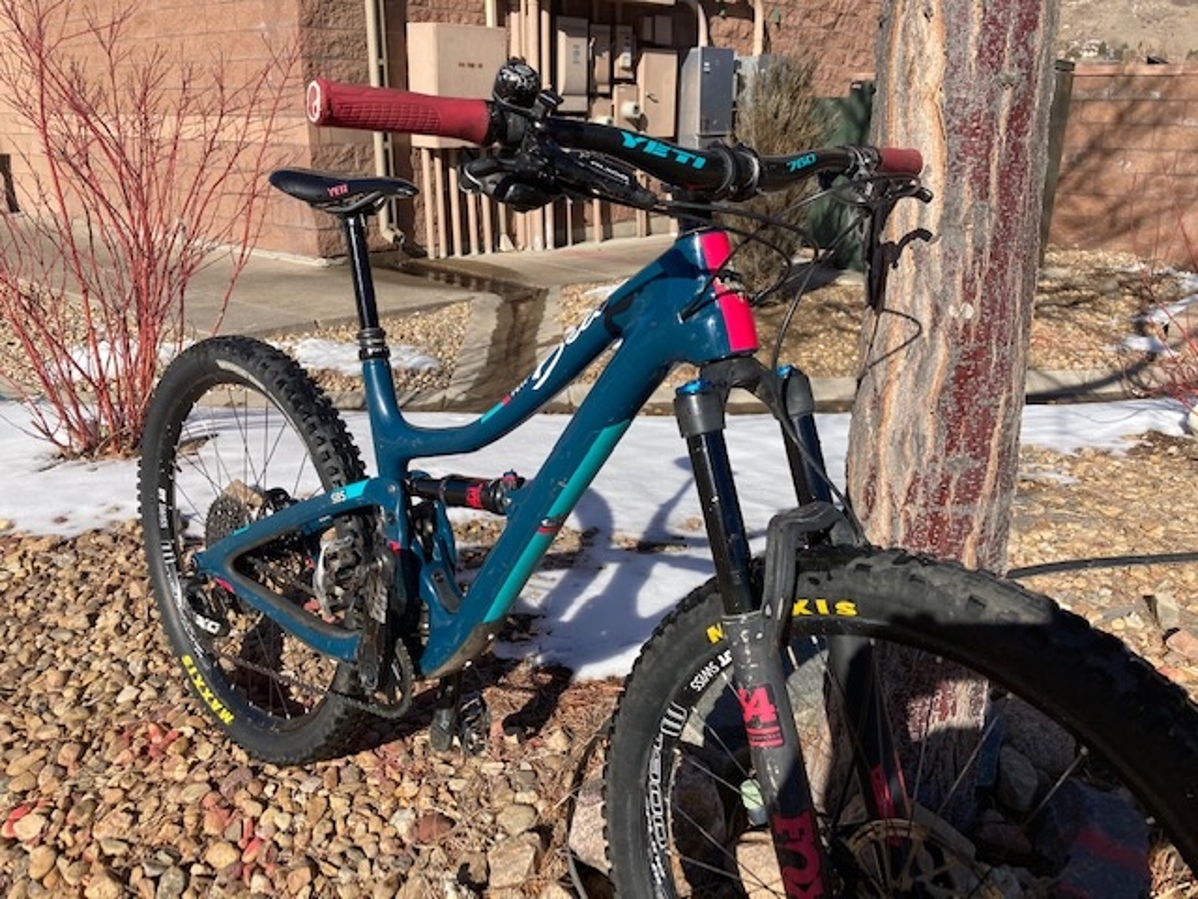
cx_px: 599
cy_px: 450
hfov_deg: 63.4
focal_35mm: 28
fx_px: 969
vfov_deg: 49.7
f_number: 1.8
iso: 20
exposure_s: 1/2000
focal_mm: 3.99
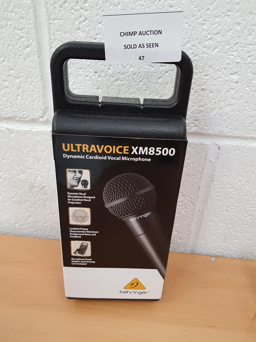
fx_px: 256
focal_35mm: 26
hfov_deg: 53.1
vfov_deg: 67.3
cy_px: 171
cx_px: 128
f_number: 1.7
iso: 160
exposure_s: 1/33
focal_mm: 4.2
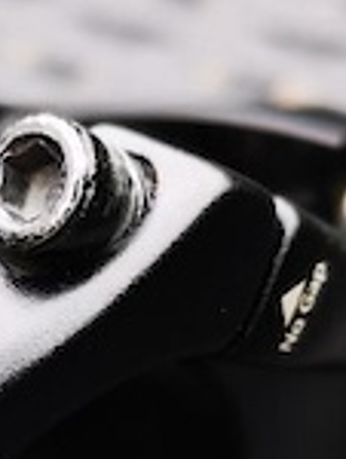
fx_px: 1914
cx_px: -46
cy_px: 450
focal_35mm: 144
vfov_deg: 13.5
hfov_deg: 10.2
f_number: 1.8
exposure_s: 1/50
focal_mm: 5.58
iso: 200
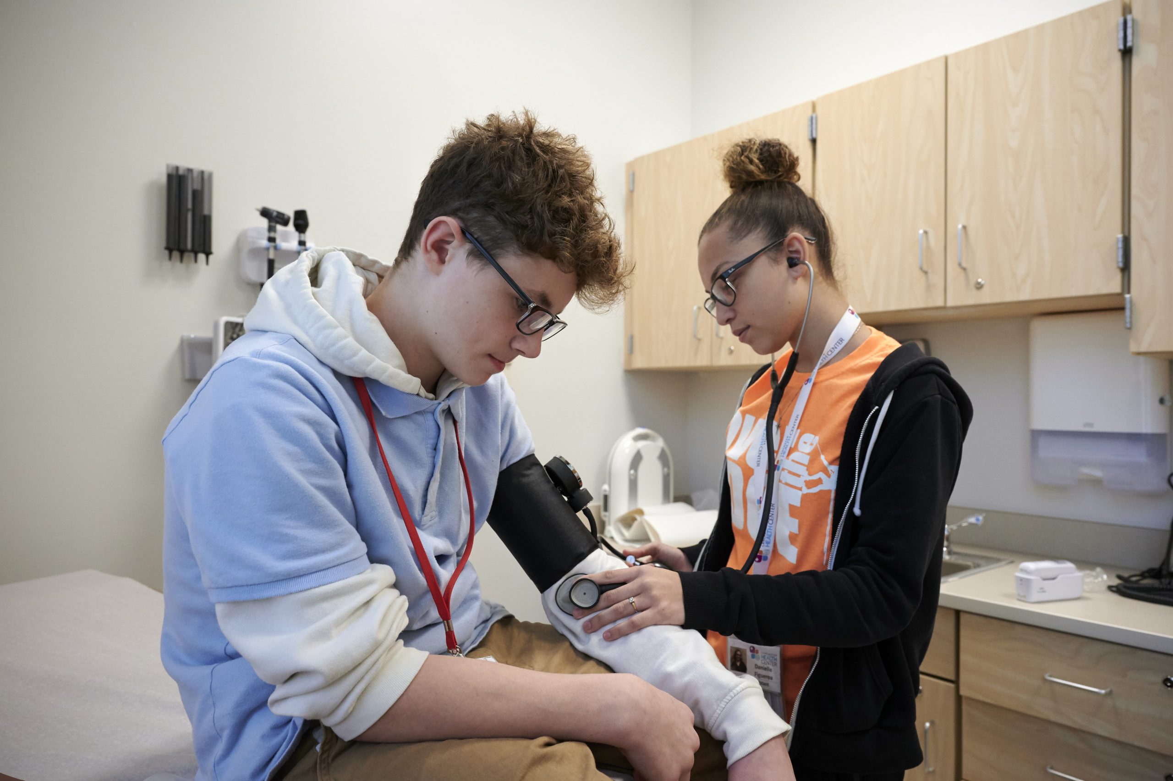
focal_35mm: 24
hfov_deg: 73.8
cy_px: 390
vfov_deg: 53.1
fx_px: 781
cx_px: 586
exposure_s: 1/250
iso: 3200
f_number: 5
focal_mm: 24
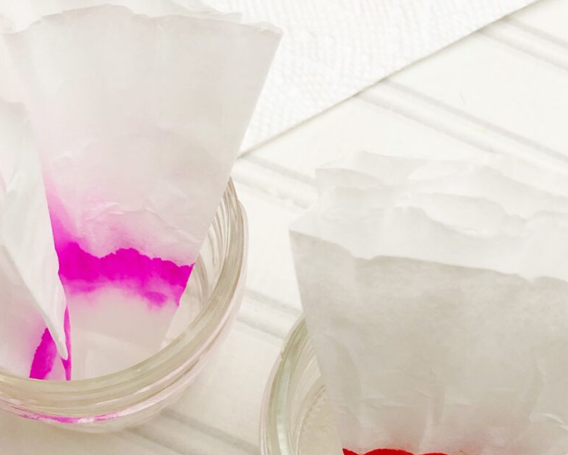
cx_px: 265
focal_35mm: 54
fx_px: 908
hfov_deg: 34.7
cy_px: 353
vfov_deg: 27.6
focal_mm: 3.99
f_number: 1.8
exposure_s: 1/15
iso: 50
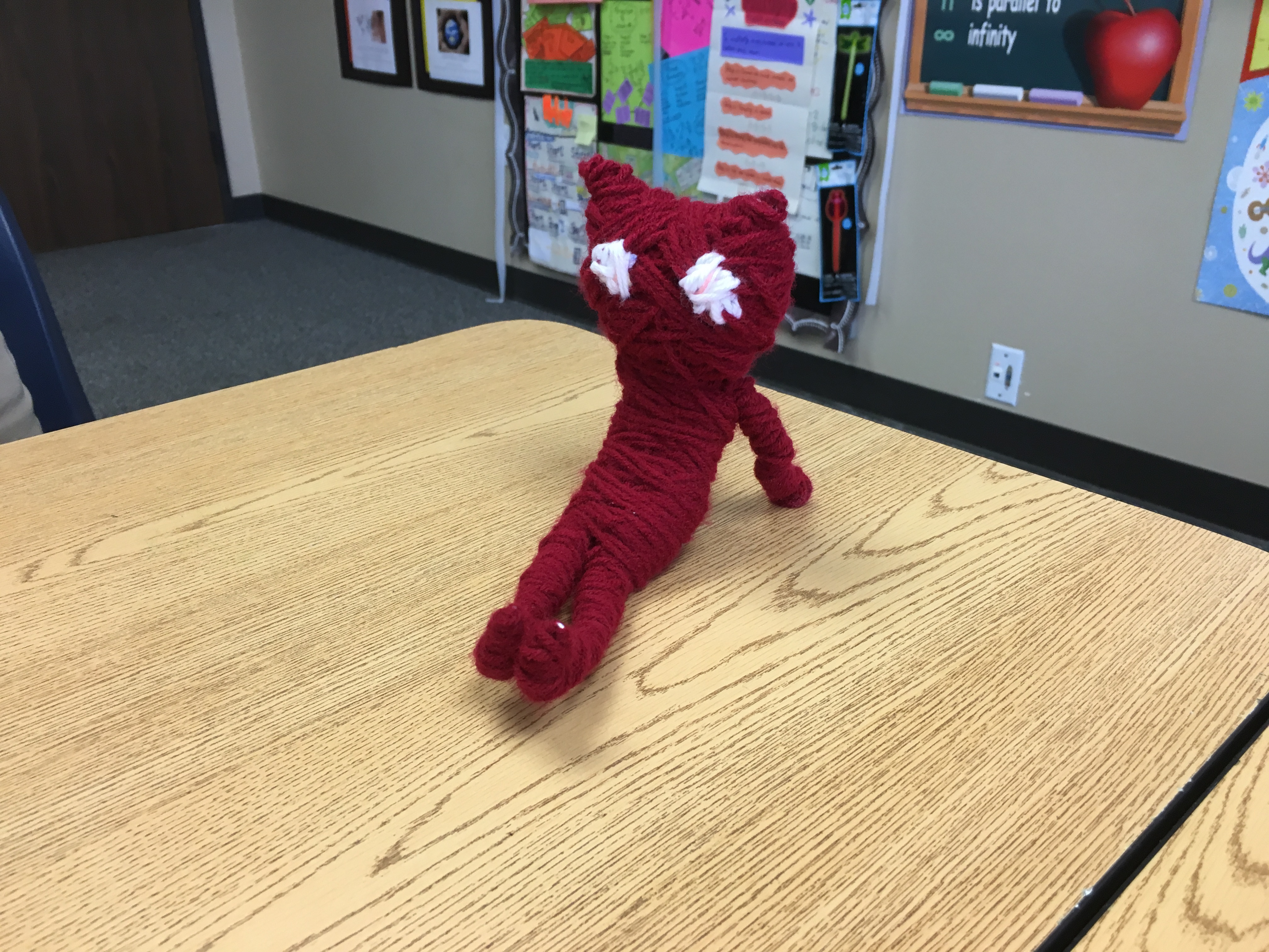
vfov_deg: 48.2
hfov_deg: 61.7
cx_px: 634
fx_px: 1063
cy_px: 476
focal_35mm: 29
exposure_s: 1/30
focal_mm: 4.15
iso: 64
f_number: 2.2
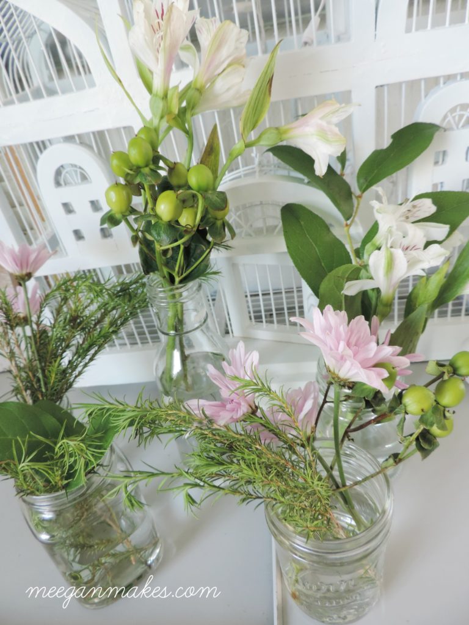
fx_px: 434
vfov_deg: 71.6
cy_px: 312
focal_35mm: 24
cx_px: 234
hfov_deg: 56.8
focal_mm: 4.3
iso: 180
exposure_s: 1/30
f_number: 3
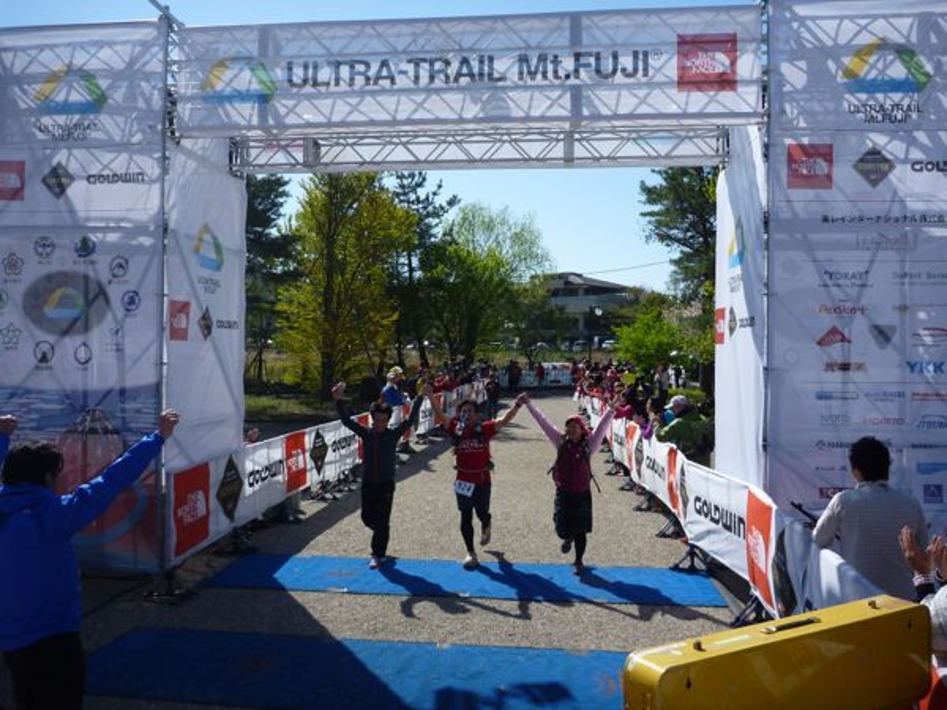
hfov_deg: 63.4
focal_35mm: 28
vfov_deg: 49.7
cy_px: 355
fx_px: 766
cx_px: 474
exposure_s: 1/1000
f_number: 3.3
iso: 80
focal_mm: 4.9
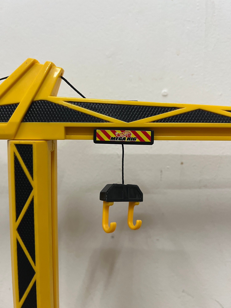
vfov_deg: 67.3
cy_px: 154
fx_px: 231
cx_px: 116
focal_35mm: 26
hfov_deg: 53.1
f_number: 1.5
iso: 200
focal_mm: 5.7
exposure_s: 1/60
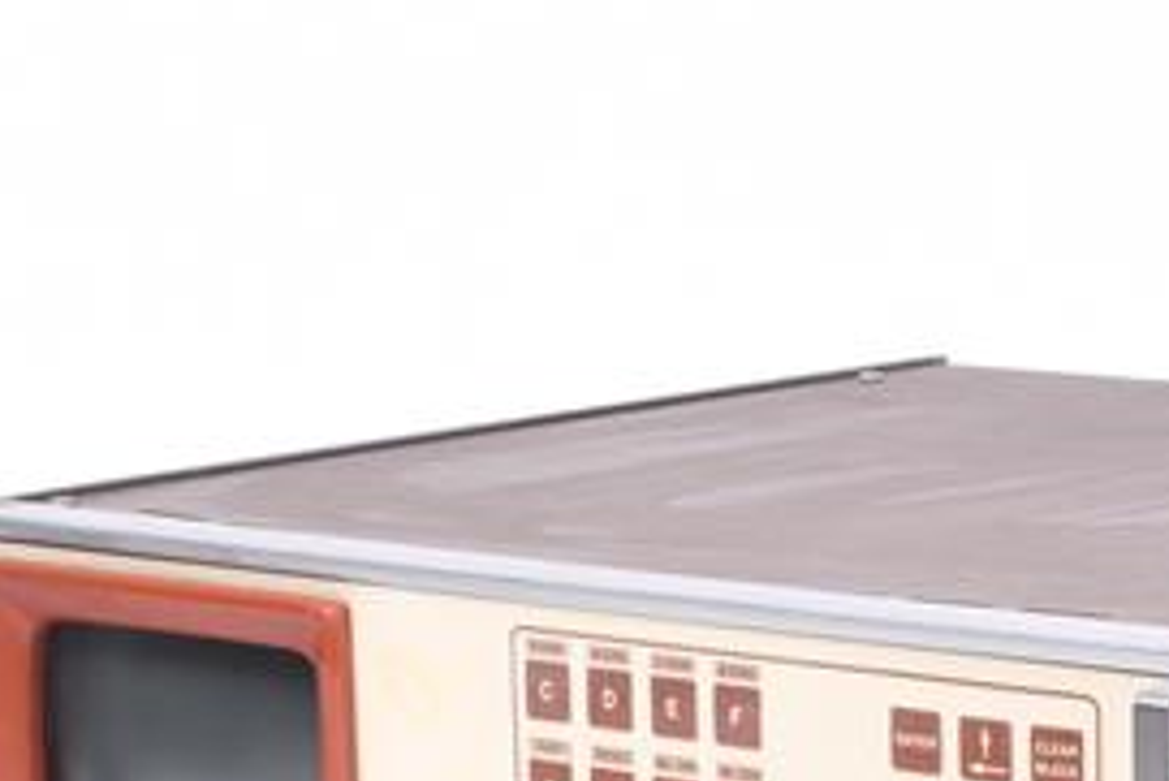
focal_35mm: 113
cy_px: 816
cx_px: 1009
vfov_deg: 12.0
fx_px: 3671
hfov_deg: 17.9
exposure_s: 1/200
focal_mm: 34
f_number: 14
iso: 200
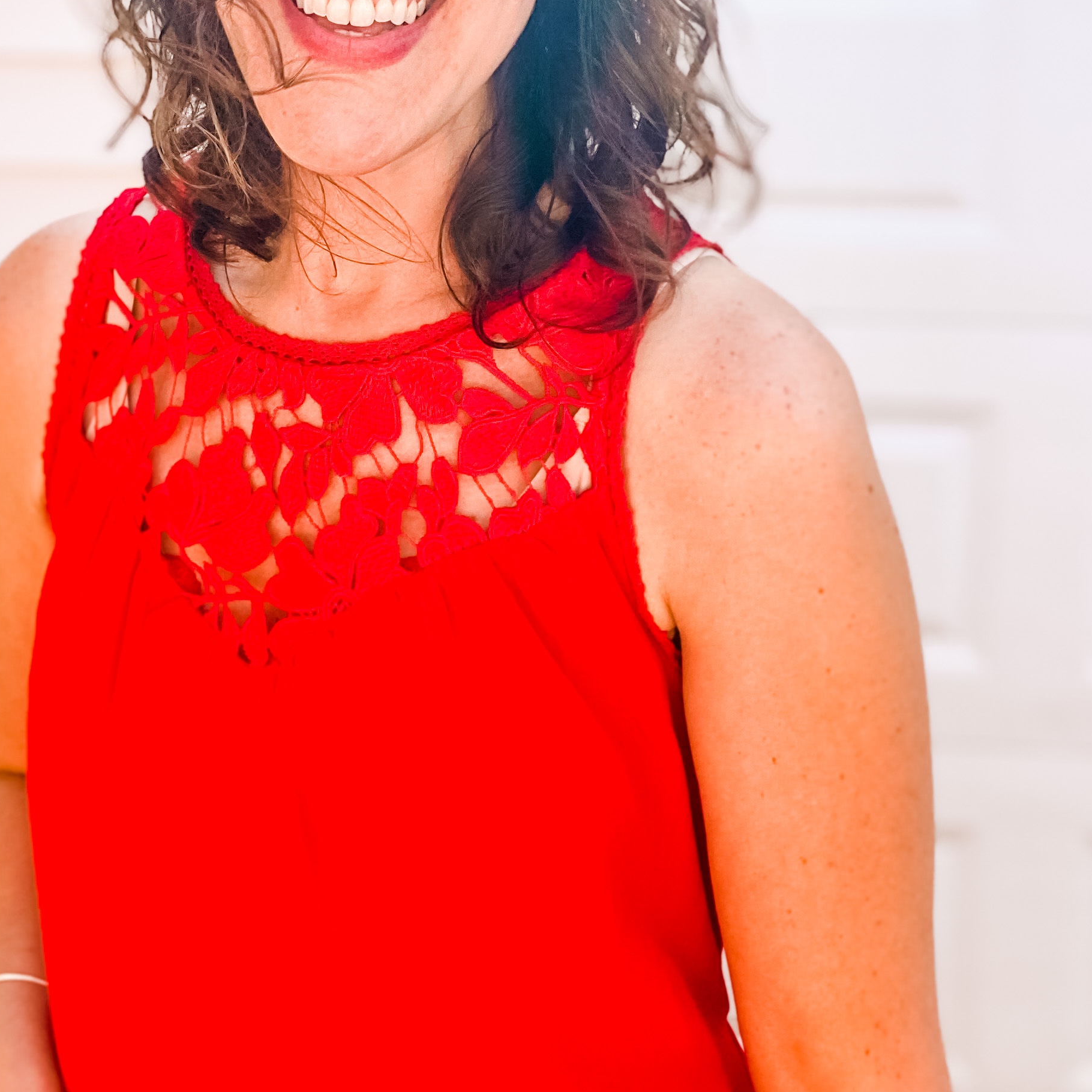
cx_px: 408
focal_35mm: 45
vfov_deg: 36.3
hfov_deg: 37.3
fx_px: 1606
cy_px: 223
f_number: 2.2
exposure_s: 1/200
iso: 25
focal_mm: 2.71
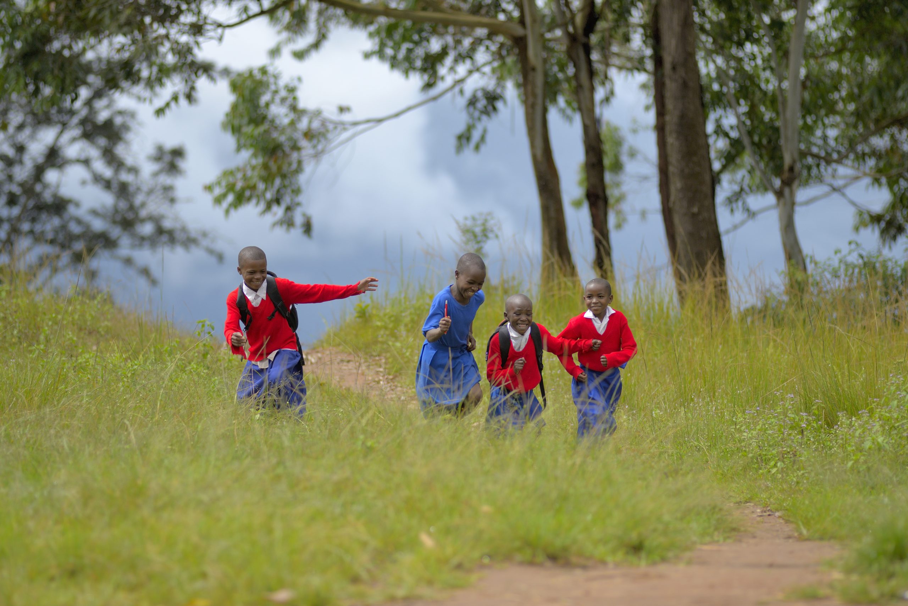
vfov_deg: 7.6
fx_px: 4542
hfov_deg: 11.4
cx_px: 454
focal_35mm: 180
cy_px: 303
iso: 400
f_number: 2.8
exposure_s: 1/5000
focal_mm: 180
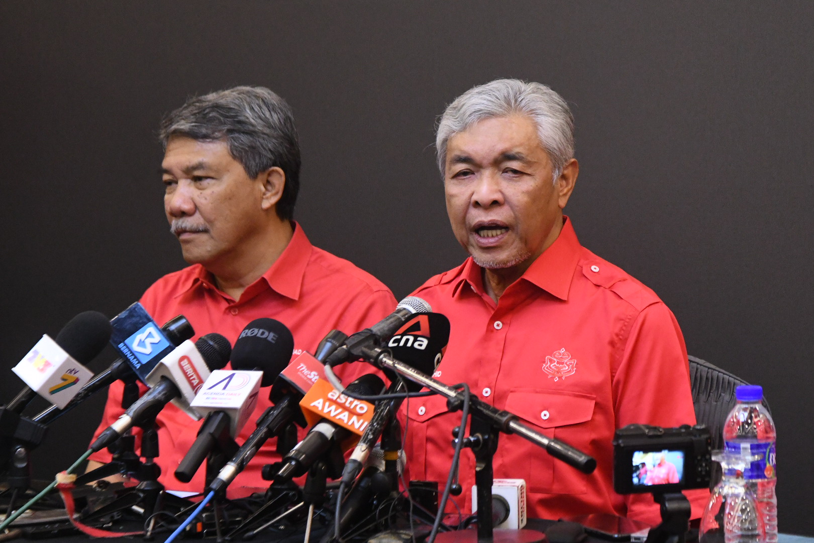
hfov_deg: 23.9
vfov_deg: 16.1
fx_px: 1922
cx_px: 407
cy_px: 272
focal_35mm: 85
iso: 5000
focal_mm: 85
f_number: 4.5
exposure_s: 1/160
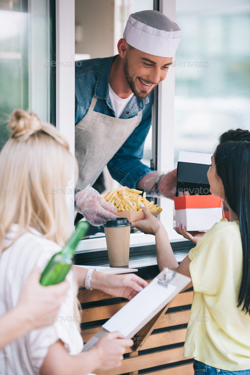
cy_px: 188
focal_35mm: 135
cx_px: 125
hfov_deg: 10.2
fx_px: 1405
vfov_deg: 15.2
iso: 400
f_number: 2.8
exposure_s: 1/400
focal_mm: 135
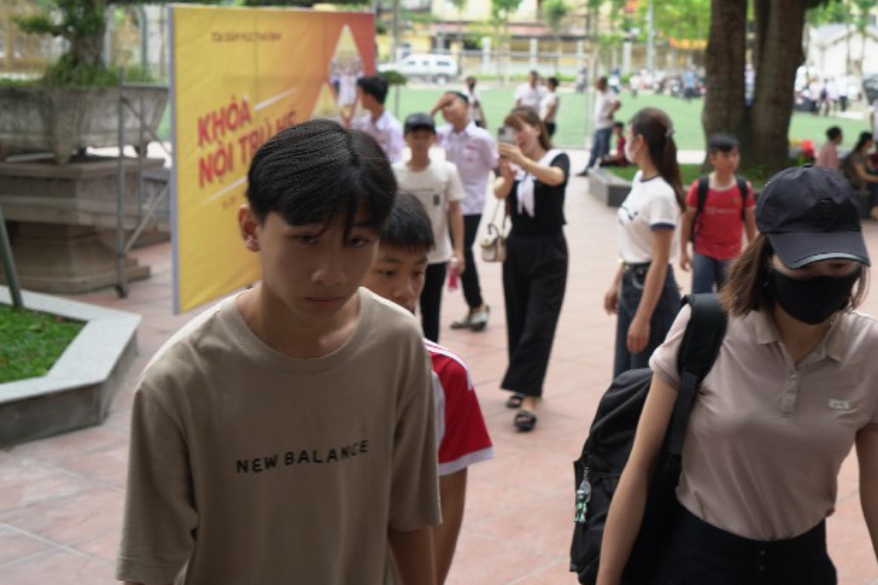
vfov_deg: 25.1
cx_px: 702
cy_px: 126
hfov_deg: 36.3
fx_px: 1293
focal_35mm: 53
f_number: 4
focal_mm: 32
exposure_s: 1/100
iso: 100
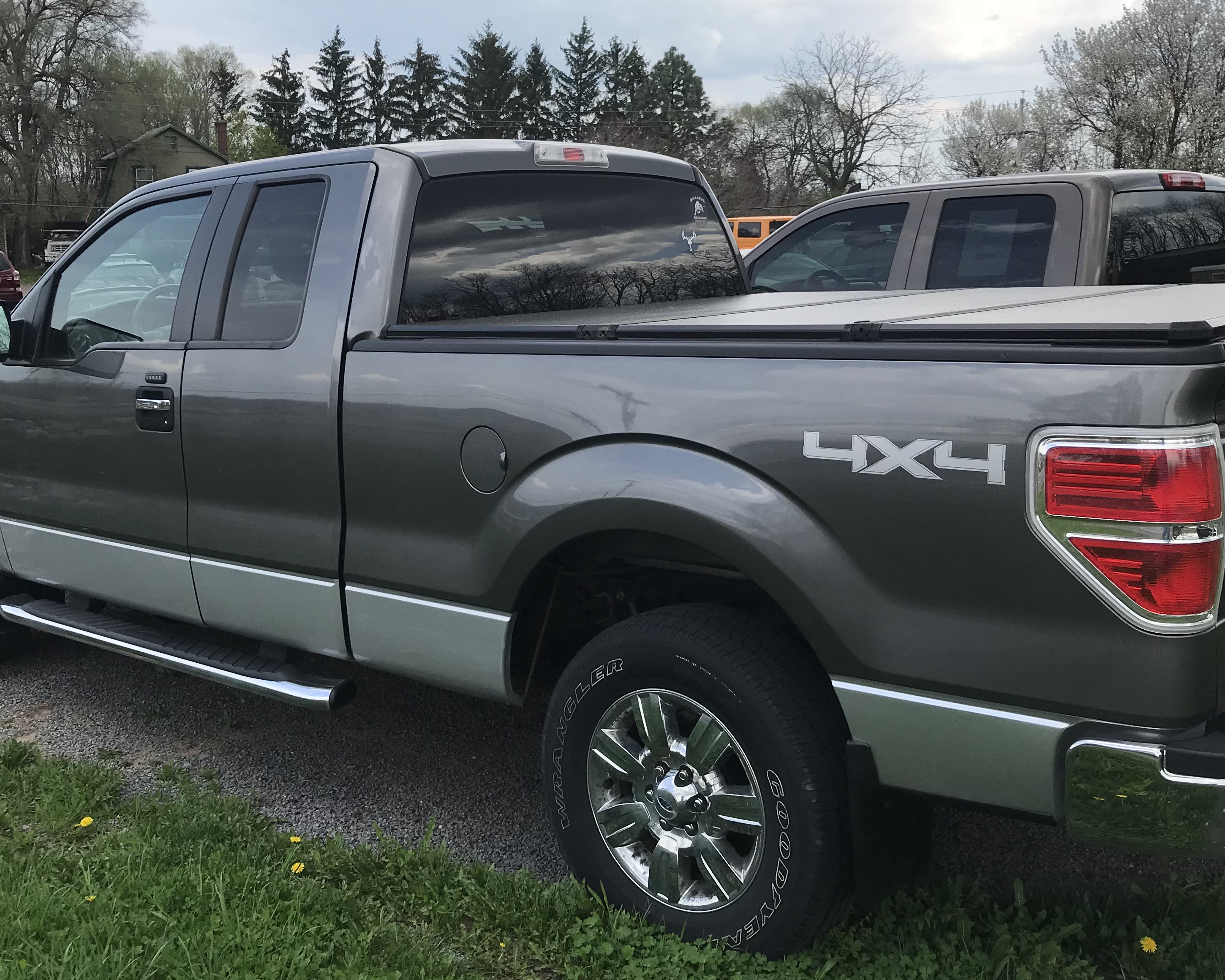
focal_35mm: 38
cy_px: 424
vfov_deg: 39.1
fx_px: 1378
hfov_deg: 47.9
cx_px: 590
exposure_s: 1/1368
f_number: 1.8
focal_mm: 3.99
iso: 20
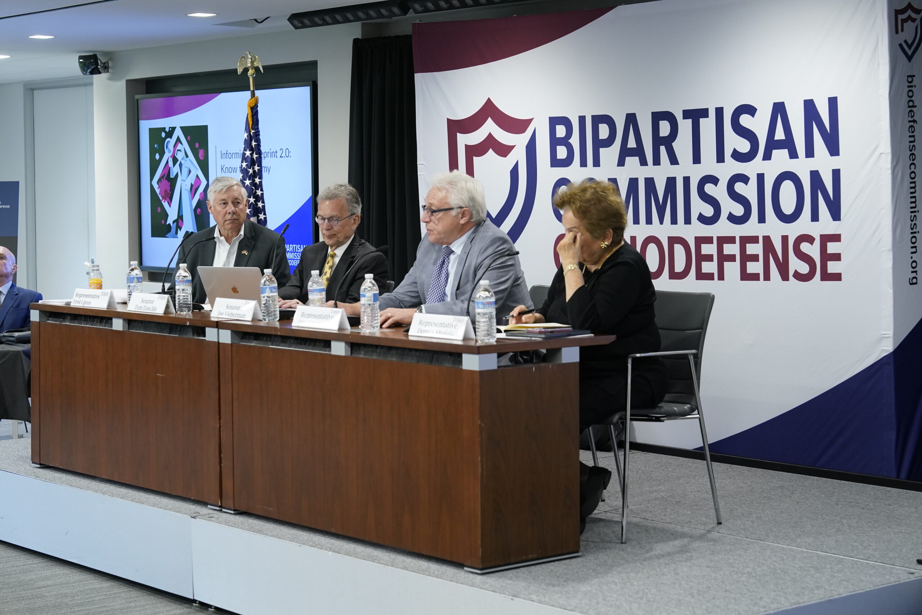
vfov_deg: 19.5
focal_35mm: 70
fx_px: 1793
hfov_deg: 28.8
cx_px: 461
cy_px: 308
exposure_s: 1/125
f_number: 4.5
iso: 2500
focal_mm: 70
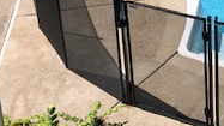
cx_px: 279
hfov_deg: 18.6
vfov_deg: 10.6
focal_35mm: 108
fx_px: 641
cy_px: -85
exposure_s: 1/2653
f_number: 2.2
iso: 25
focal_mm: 4.15
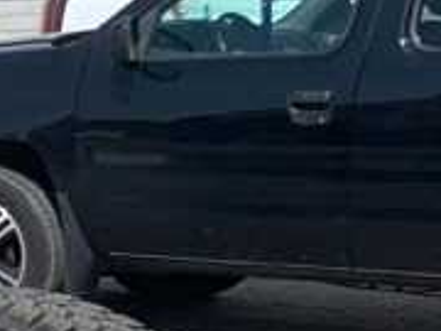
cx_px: -1046
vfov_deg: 7.1
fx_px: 2650
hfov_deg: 7.8
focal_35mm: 208
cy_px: 336
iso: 25
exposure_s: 1/2481
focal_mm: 4.25
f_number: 1.8
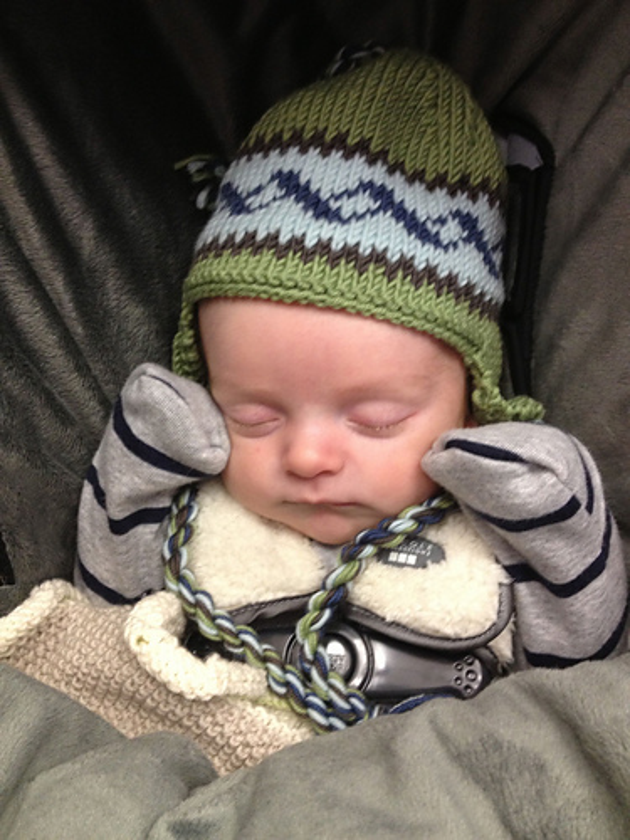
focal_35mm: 35
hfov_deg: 40.7
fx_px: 849
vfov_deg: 52.6
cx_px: 315
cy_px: 420
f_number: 2.4
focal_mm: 4.28
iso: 160
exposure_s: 1/20
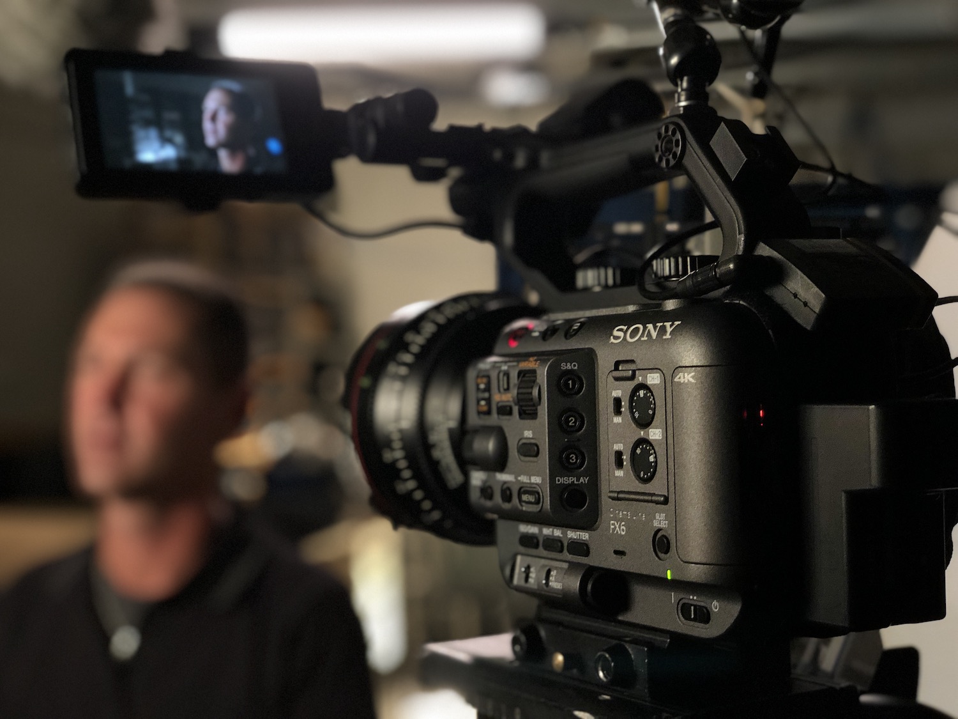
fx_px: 1439
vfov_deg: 28.0
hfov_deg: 36.8
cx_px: 479
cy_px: 360
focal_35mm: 52
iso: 160
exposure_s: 1/24
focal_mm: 6
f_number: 2.4
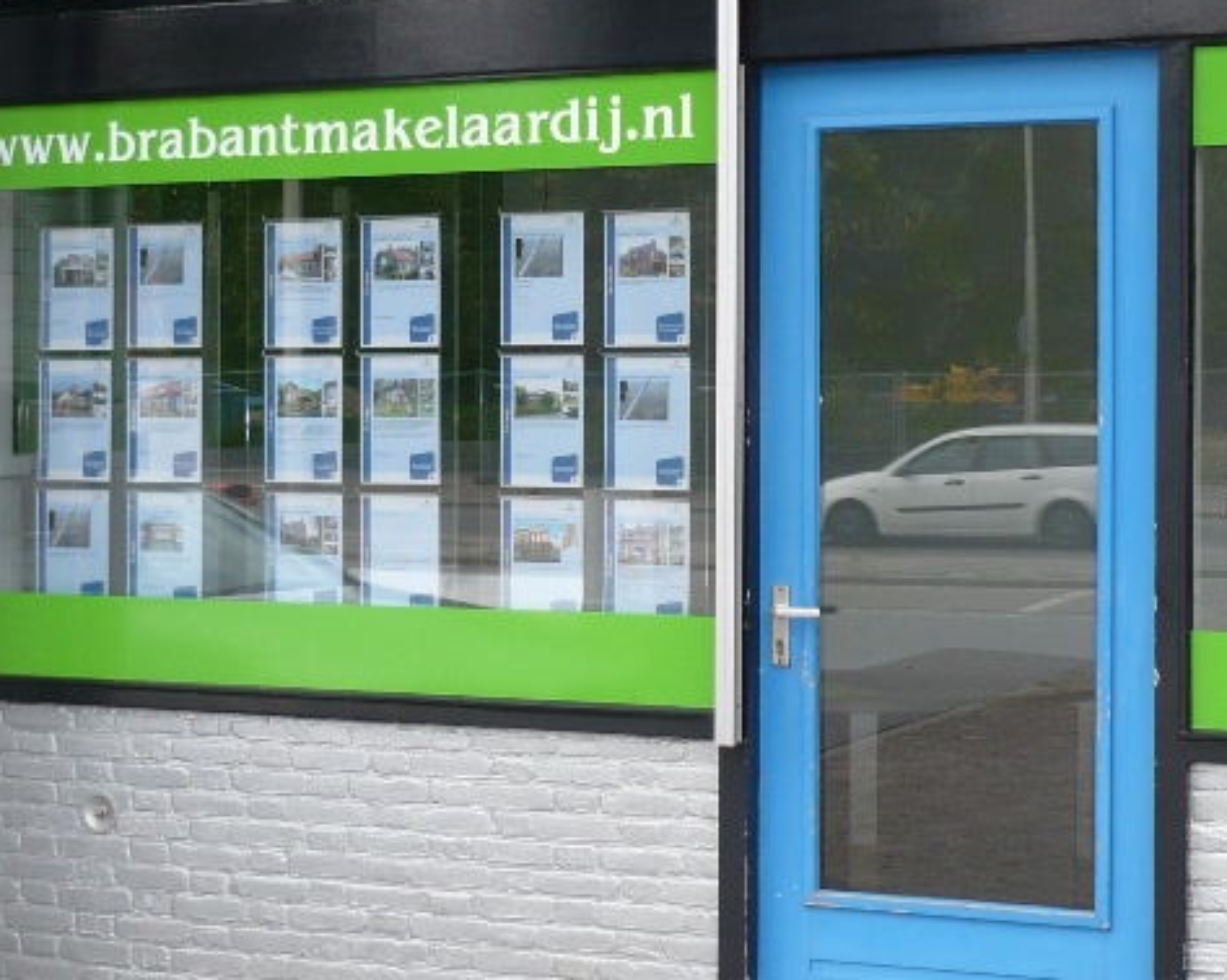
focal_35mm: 74
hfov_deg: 25.7
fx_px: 2686
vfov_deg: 20.7
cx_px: 737
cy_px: 379
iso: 100
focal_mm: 5.8
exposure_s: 1/640
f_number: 2.8
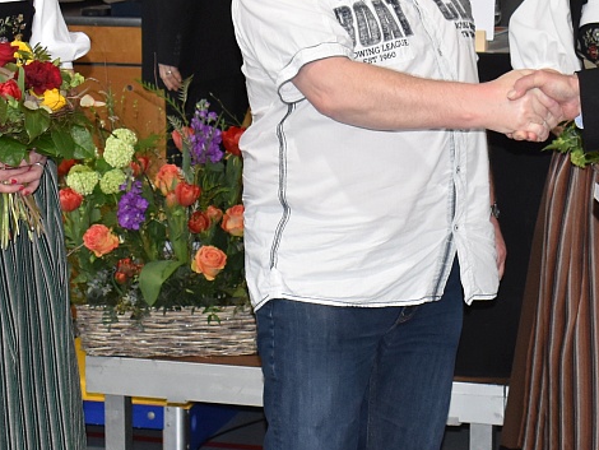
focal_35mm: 123
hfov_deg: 16.1
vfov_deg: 12.1
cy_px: 271
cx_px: 302
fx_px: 2123
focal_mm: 25
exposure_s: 1/60
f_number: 4
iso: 900
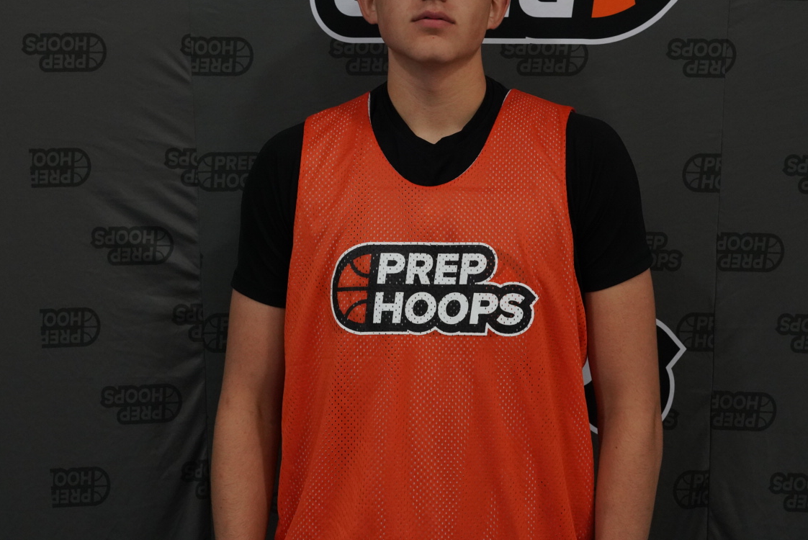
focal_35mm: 72
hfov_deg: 28.0
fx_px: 1617
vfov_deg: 18.9
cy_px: 201
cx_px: 452
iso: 5000
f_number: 7.1
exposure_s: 1/125
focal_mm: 50
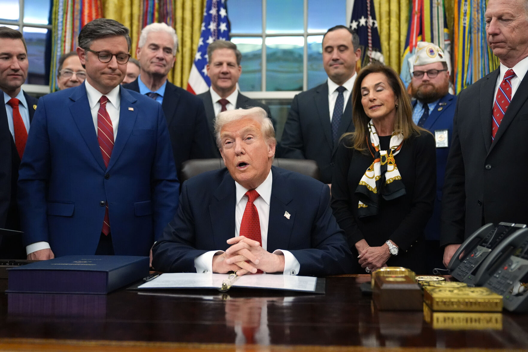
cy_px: 176
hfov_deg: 45.4
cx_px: 264
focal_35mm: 43
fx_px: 631
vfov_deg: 31.2
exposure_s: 1/250
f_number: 2.8
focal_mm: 43
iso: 5000
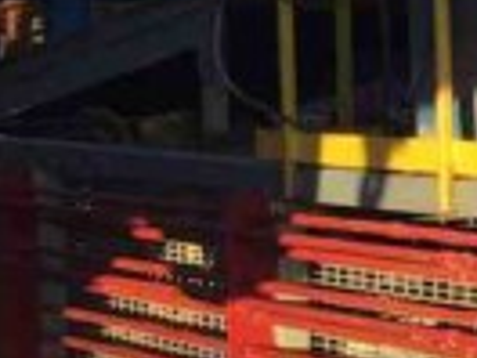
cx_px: 1319
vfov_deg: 7.9
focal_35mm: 188
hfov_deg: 9.0
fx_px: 2591
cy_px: 231
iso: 25
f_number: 2.4
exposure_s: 1/485
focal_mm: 3.3
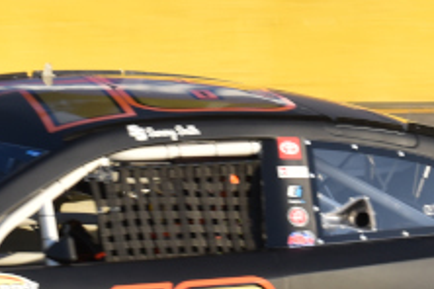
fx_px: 6377
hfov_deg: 3.9
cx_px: 115
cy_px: 210
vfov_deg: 2.6
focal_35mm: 529
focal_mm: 92
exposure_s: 1/250
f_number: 7.1
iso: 200
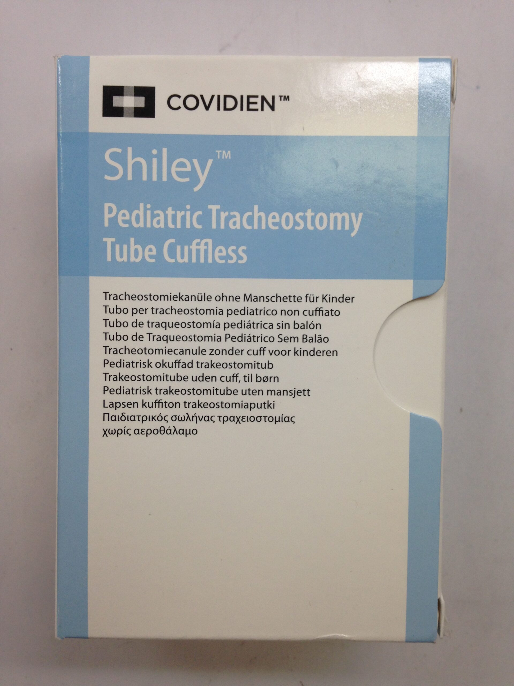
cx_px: 257
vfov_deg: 55.4
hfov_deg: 42.9
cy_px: 343
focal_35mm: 33
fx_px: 653
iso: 50
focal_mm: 4.12
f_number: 2.4
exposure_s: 1/60
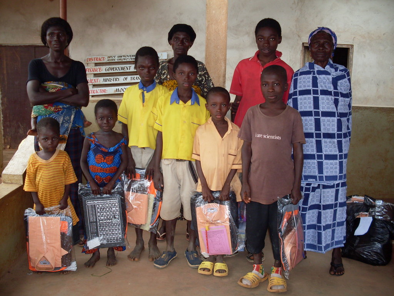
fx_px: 433
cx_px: 197
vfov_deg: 37.7
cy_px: 148
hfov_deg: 49.0
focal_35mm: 38
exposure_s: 1/125
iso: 80
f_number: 2.8
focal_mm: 6.3
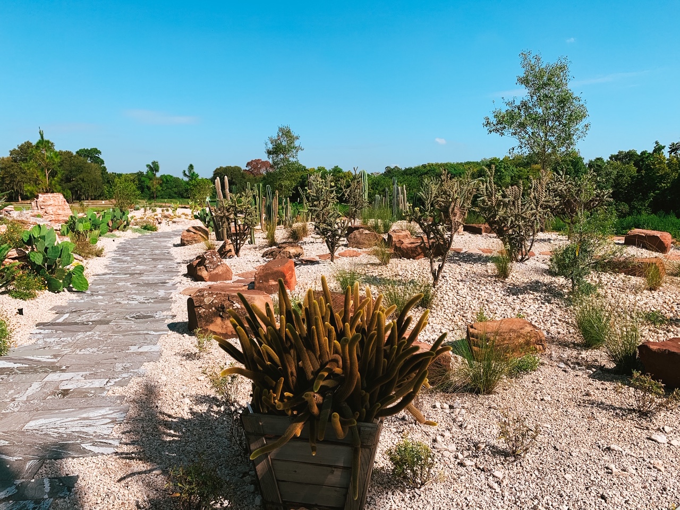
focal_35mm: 26
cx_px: 340
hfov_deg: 67.3
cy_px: 255
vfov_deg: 53.1
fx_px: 511
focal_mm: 4.25
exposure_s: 1/2800
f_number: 1.8
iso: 25
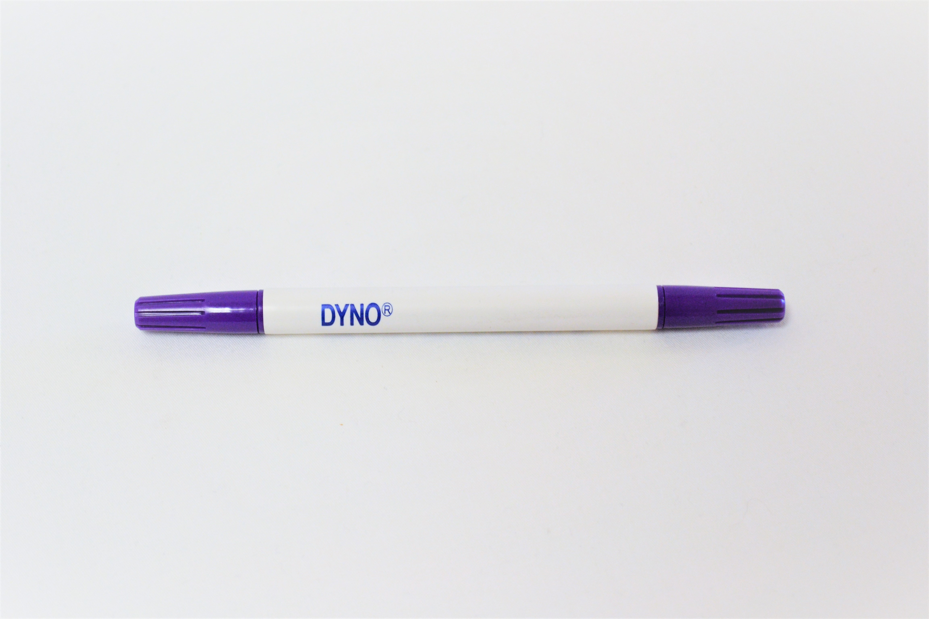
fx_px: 1858
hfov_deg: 28.1
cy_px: 310
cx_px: 464
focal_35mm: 72
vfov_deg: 18.9
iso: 640
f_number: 5.6
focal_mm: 48
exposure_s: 1/60
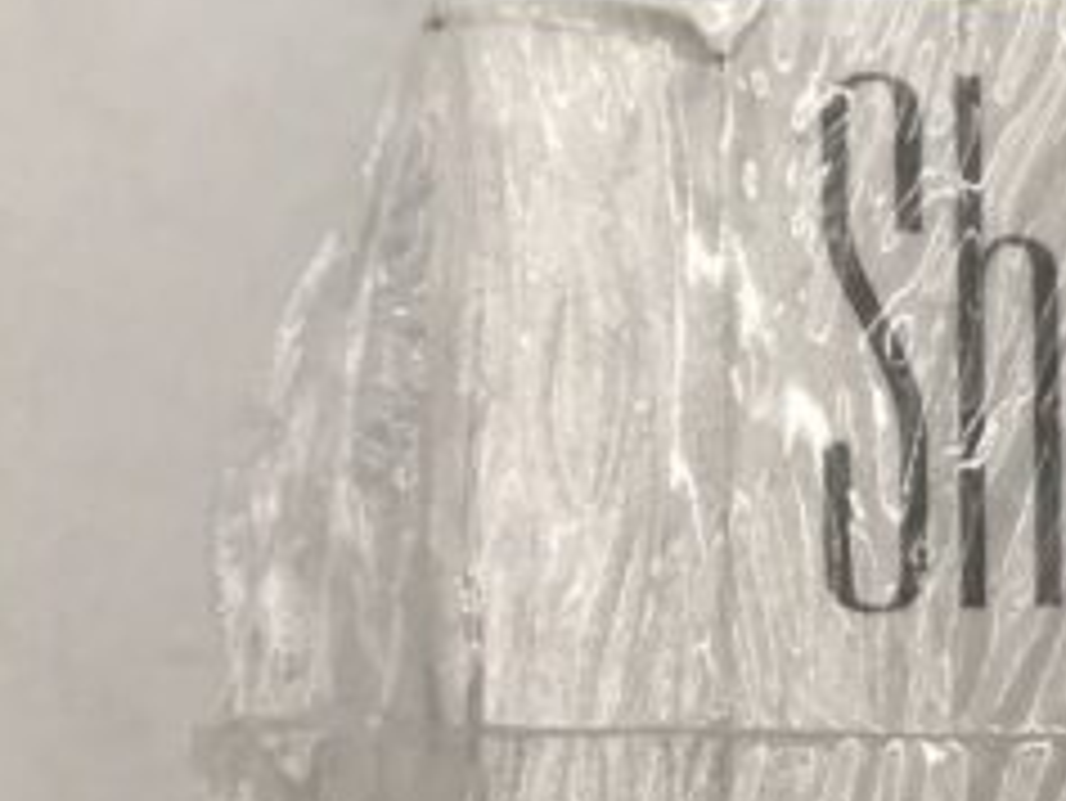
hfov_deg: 14.5
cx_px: 1948
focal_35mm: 118
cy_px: 572
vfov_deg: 12.5
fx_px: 3636
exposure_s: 1/40
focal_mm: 3.99
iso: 25
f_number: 1.8
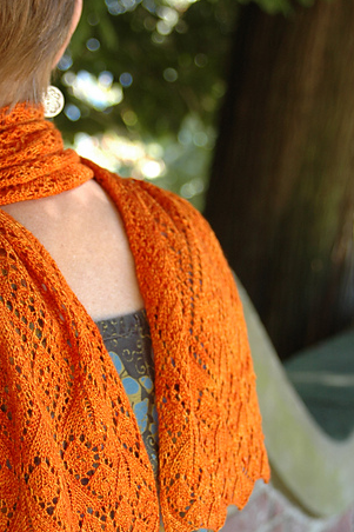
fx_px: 1255
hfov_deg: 16.0
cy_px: 335
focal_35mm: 85
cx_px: 116
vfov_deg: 23.9
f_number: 4.5
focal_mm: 40
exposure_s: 1/80
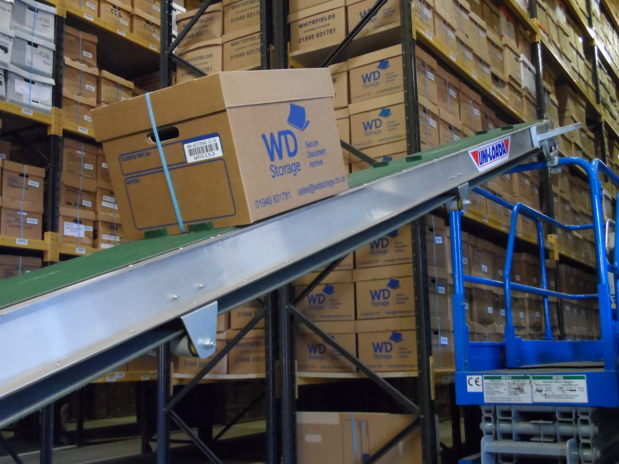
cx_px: 310
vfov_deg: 35.1
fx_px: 733
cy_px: 232
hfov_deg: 45.8
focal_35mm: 41
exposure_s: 1/45
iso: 800
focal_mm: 6.8
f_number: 3.7
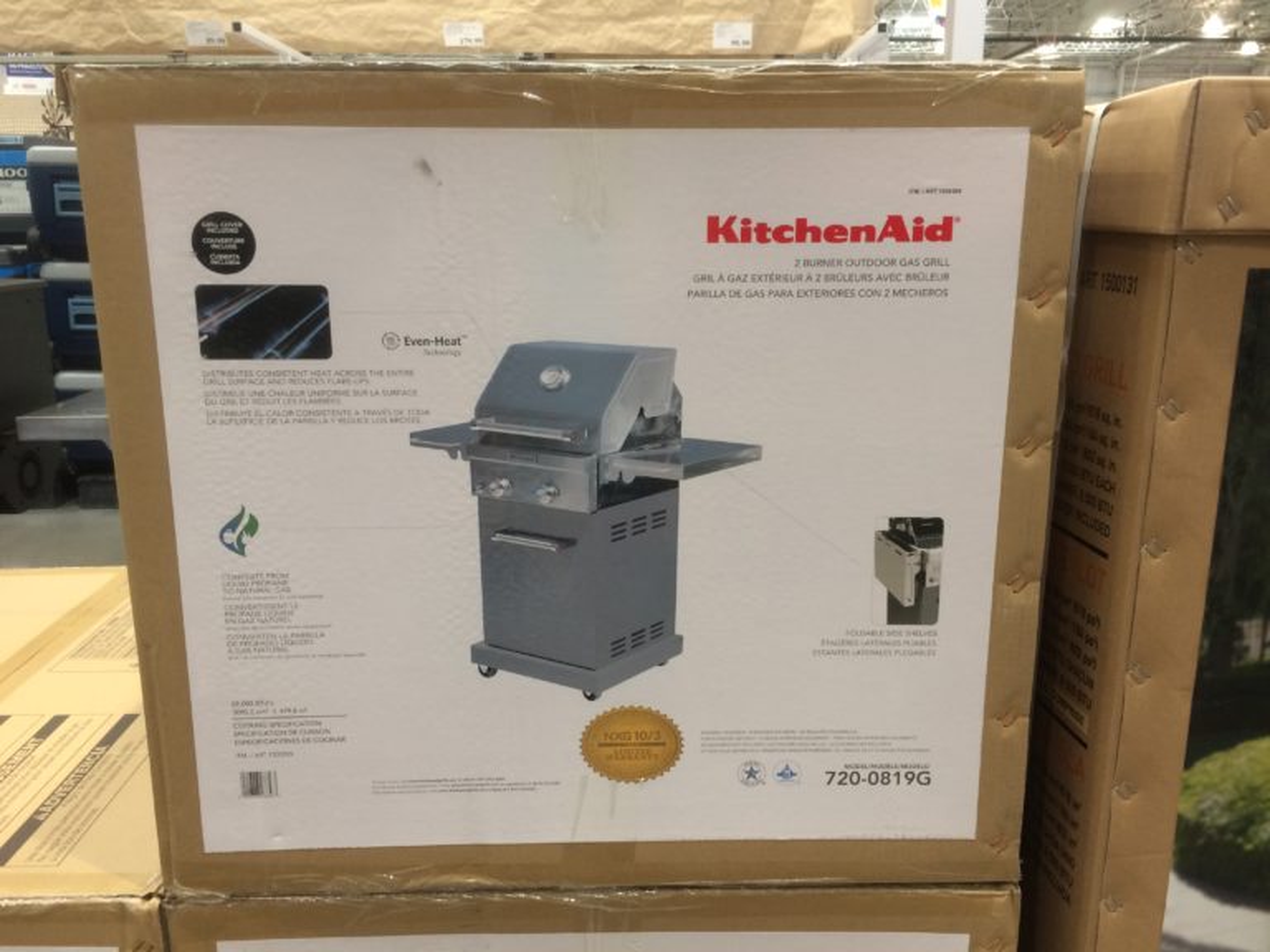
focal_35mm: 29
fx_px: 1064
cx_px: 635
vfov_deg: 48.2
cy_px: 476
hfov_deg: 61.7
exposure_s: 1/30
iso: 100
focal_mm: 4.15
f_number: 2.2
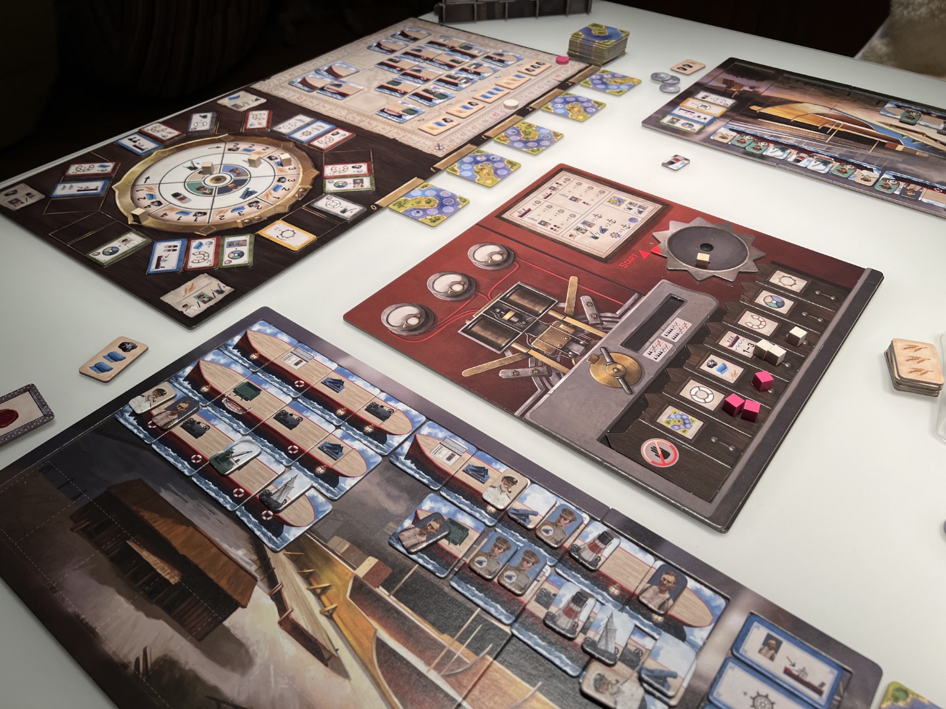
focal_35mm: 26
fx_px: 711
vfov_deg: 53.1
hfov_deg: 67.3
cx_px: 473
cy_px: 354
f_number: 1.5
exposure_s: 1/100
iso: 50
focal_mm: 5.7
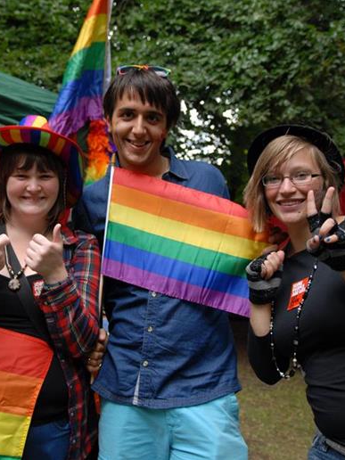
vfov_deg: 36.8
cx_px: 122
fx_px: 691
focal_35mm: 52
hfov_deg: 27.9
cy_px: 230
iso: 200
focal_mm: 24
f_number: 3
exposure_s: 1/250
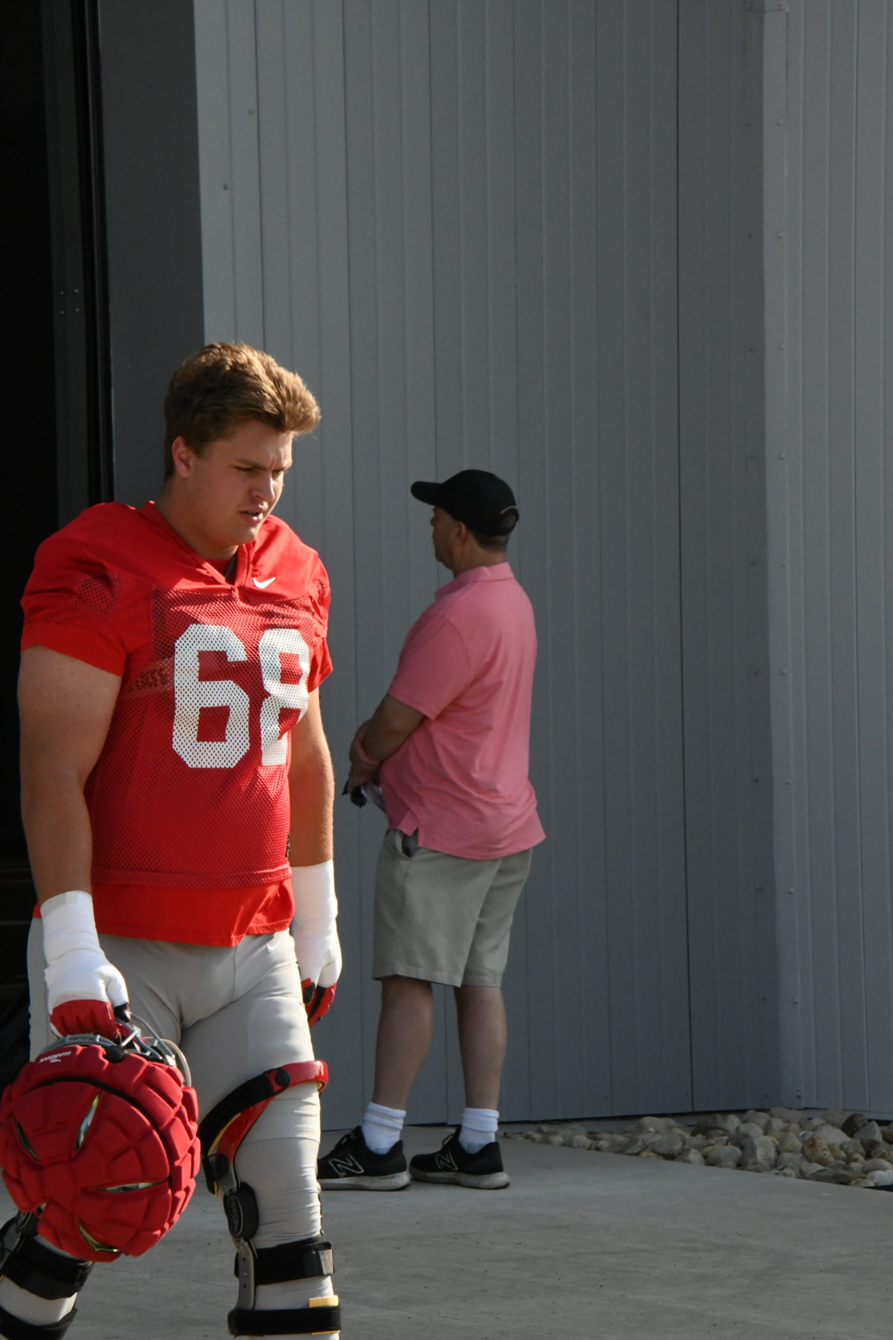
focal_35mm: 202
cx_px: 446
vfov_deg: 10.2
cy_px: 670
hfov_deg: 6.8
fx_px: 7535
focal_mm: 135
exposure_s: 1/500
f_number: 20
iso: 2500
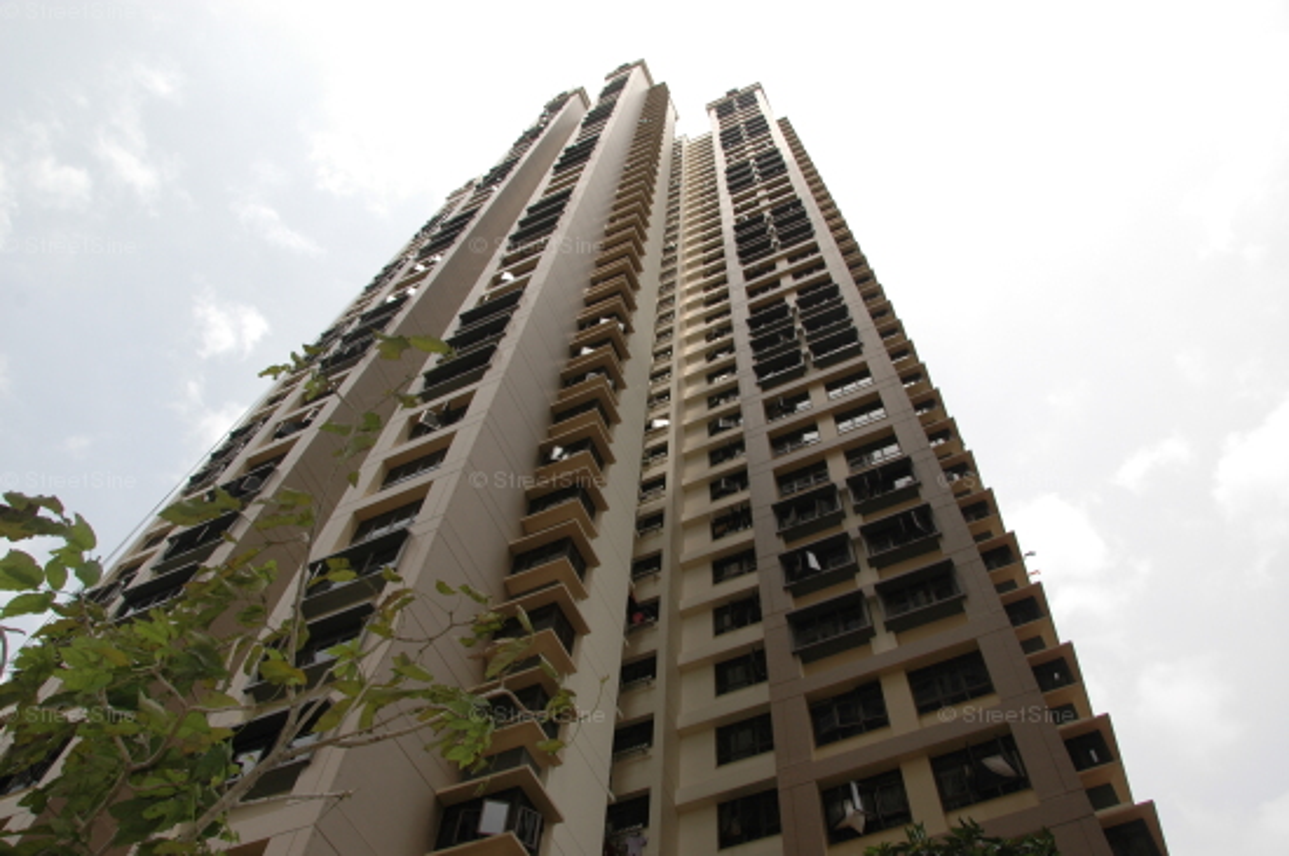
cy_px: 428
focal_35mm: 27
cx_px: 644
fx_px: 965
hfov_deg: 67.5
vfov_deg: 47.8
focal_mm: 18
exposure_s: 1/500
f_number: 7.1
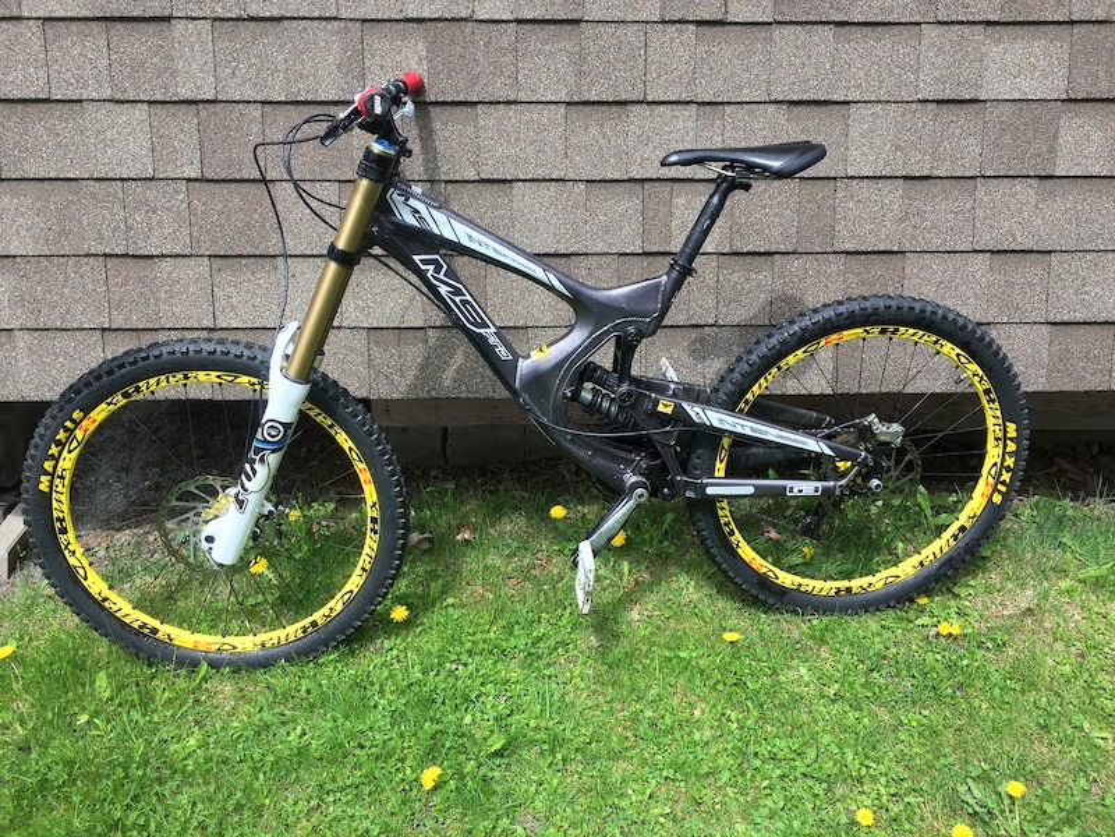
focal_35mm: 29
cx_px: 558
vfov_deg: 48.2
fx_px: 934
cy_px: 418
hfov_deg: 61.7
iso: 32
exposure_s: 1/461
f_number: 2.2
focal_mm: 4.15
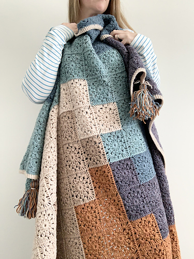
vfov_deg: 56.8
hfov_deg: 44.2
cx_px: 97
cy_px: 130
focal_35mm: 32
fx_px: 239
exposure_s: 1/60
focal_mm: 2.87
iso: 160
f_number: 2.2
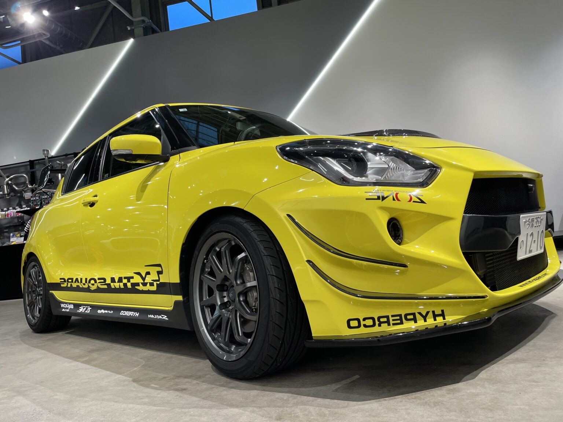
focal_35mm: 26
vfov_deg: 53.1
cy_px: 211
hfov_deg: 67.3
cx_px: 282
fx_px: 423
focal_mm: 4.2
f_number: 1.6
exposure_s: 1/100
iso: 100
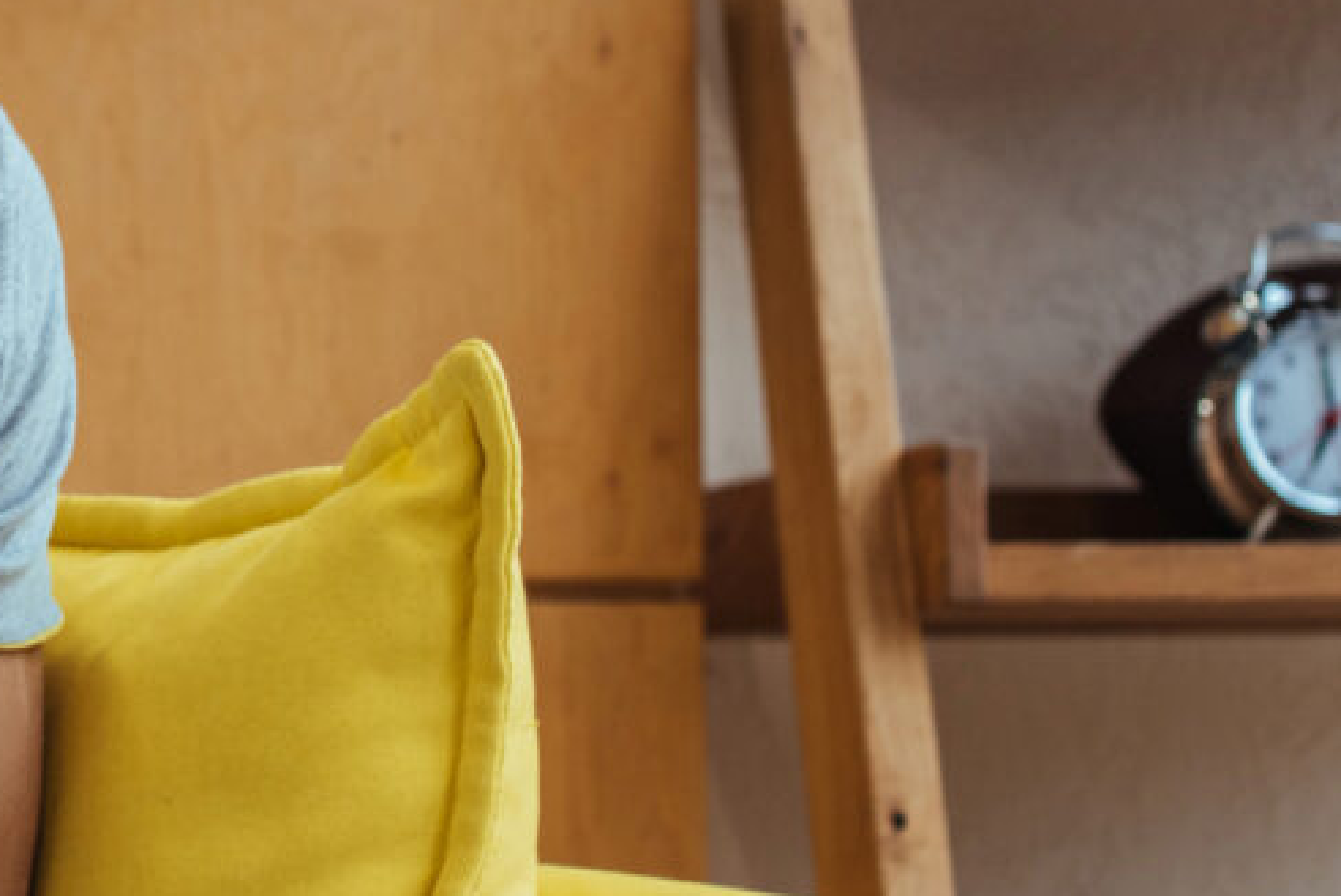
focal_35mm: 156
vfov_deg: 8.8
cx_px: -303
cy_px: 227
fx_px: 5816
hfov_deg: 12.8
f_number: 3.5
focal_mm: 50
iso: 640
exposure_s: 1/160
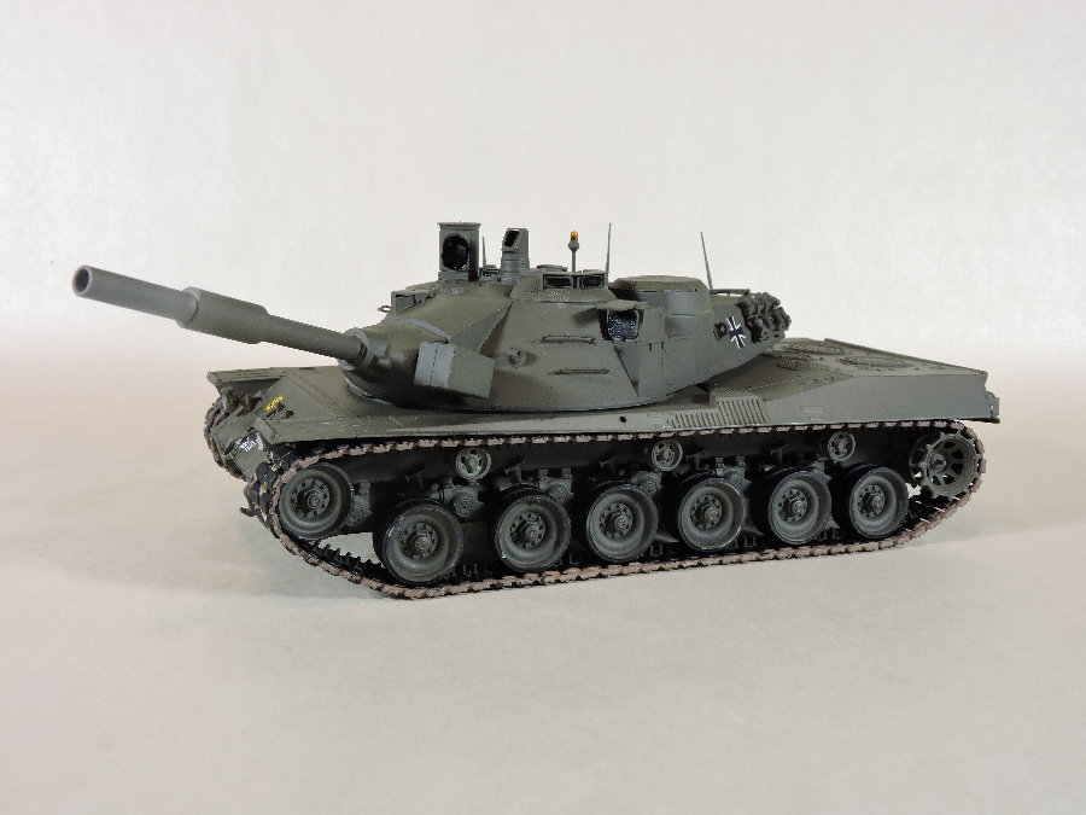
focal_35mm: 40
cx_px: 543
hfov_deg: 46.8
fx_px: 1255
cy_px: 408
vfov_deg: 36.0
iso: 200
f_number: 3.8
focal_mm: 7.2
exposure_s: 1/30
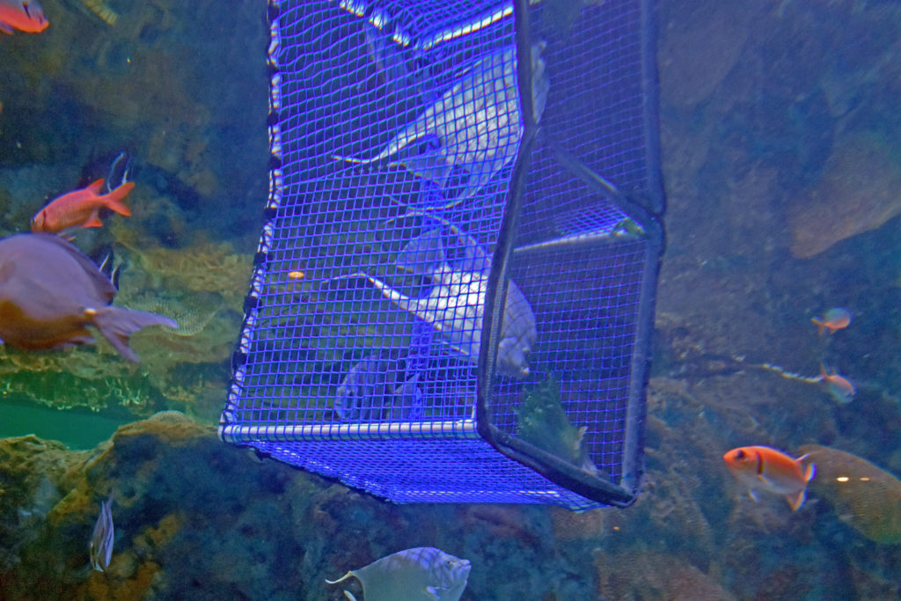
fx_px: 939
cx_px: 450
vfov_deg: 35.5
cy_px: 300
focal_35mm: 38
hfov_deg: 51.3
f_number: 3.5
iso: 3200
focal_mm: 25
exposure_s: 1/100
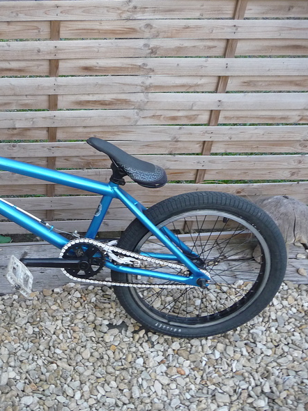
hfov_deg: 35.5
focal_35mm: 38
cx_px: 32
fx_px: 451
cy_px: 207
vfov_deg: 49.0
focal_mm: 4.7
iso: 200
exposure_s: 1/40
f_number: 3.3
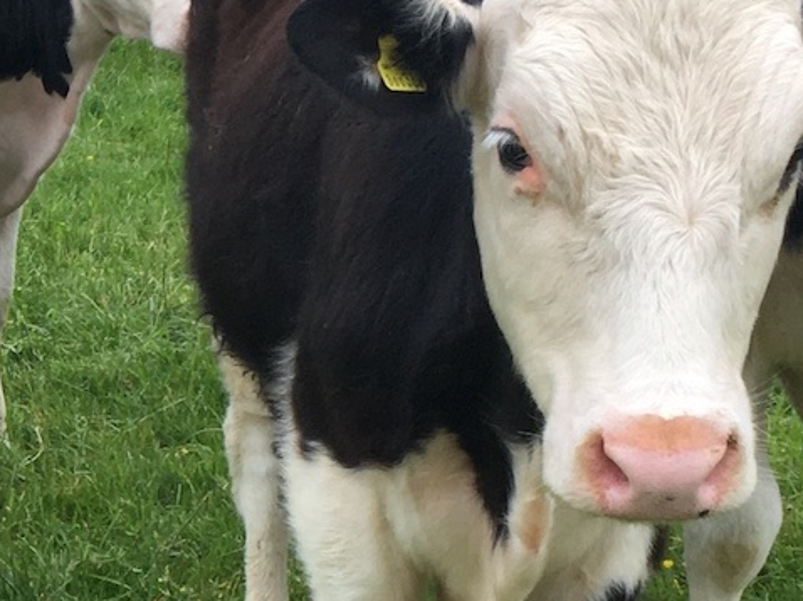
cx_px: -212
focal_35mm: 119
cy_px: 588
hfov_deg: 15.8
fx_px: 2759
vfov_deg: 12.3
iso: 40
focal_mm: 4.15
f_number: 2.2
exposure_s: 1/100
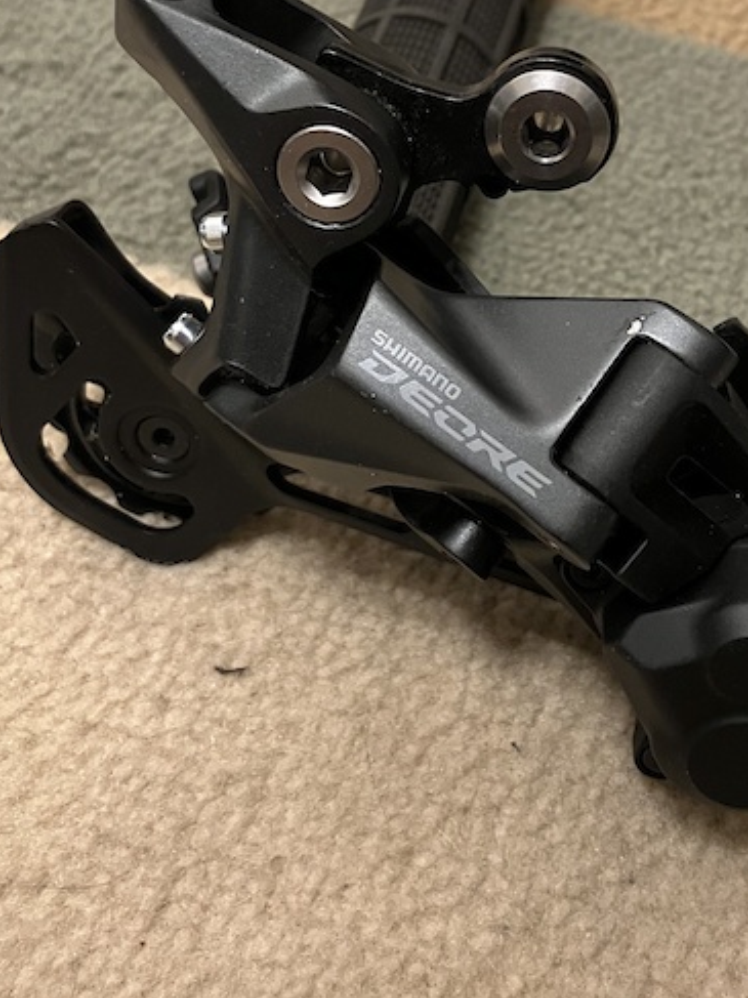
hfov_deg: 31.2
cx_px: 504
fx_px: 1326
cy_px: 326
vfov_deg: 40.7
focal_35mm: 46
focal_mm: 3.99
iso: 320
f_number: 1.8
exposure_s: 1/30
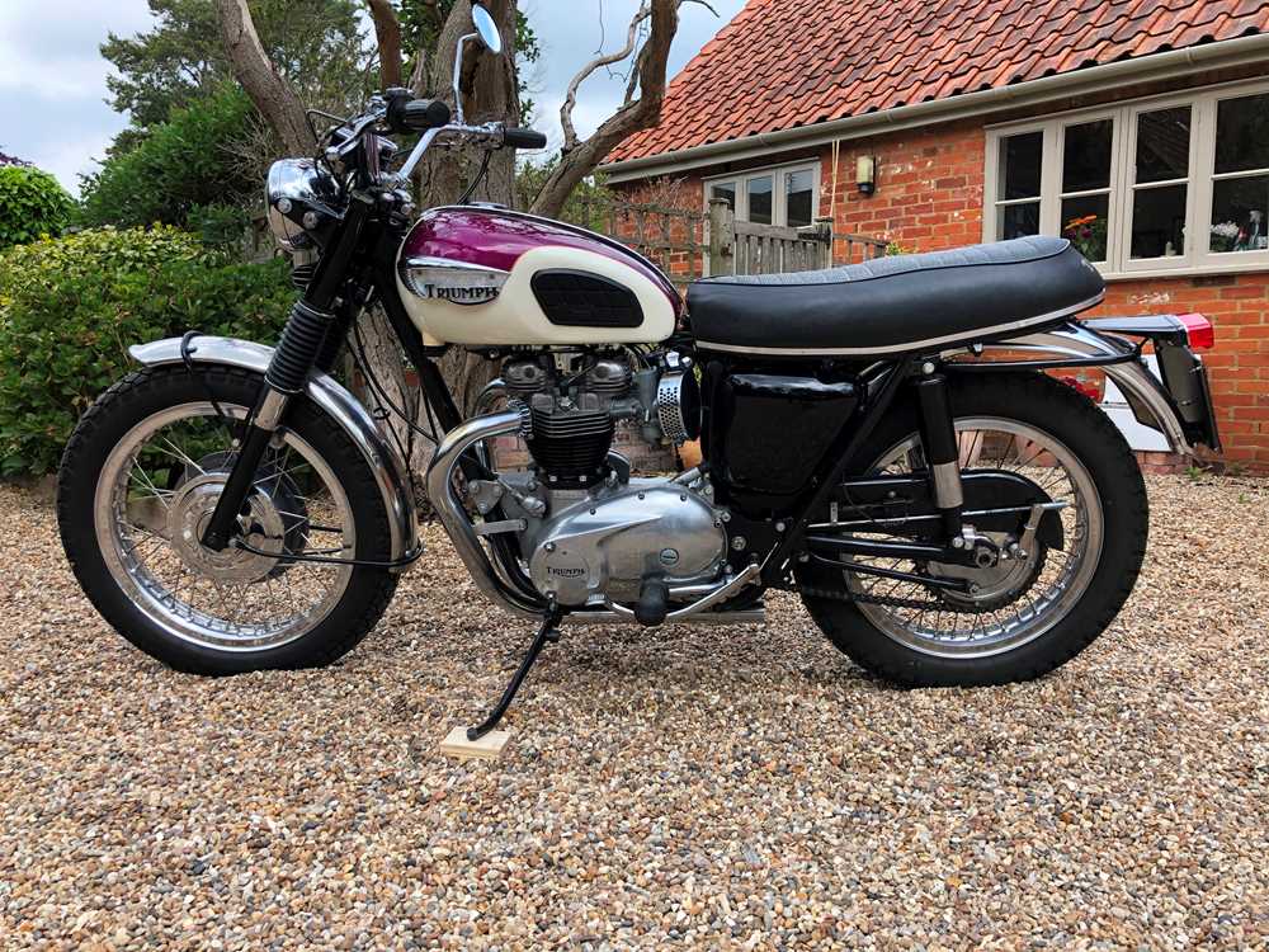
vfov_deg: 49.7
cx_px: 634
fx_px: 1026
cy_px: 476
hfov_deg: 63.4
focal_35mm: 28
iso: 20
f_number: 1.8
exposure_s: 1/475
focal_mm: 3.99
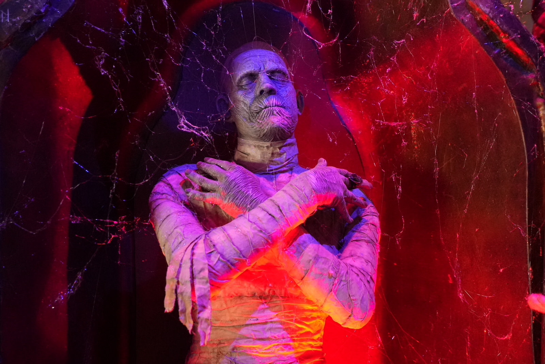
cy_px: 182
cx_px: 272
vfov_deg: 41.2
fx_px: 485
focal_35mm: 32
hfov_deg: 58.7
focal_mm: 32
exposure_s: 1/30
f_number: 4
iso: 12800
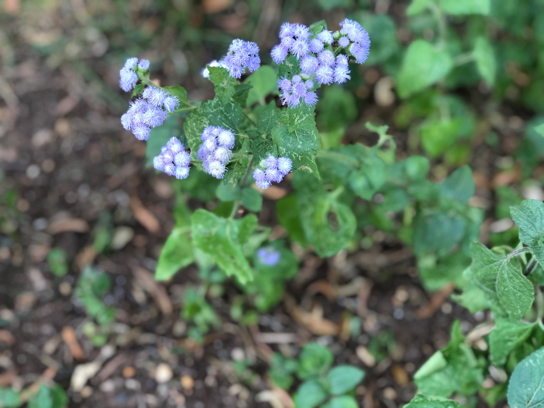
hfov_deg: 33.8
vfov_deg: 25.7
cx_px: 272
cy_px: 204
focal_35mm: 57
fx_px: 896
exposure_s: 1/30
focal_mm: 6.6
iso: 20
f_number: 2.8
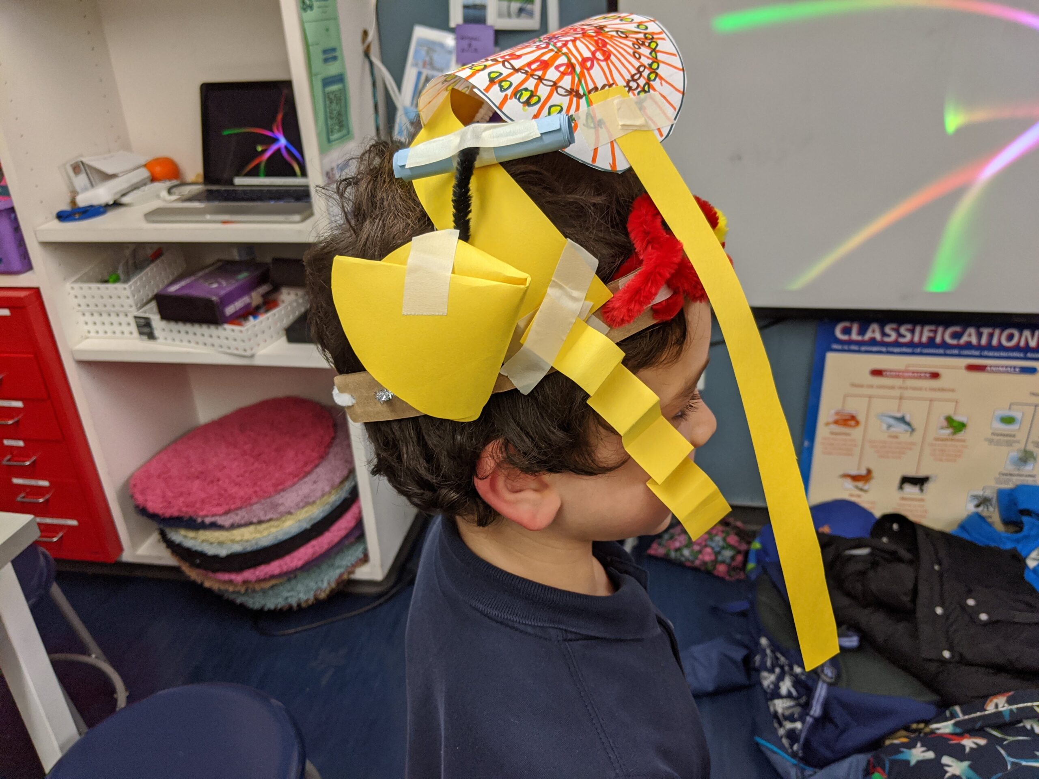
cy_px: 390
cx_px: 520
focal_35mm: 27
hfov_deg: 65.3
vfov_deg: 51.4
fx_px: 810
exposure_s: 1/120
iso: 195
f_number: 1.8
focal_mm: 4.44
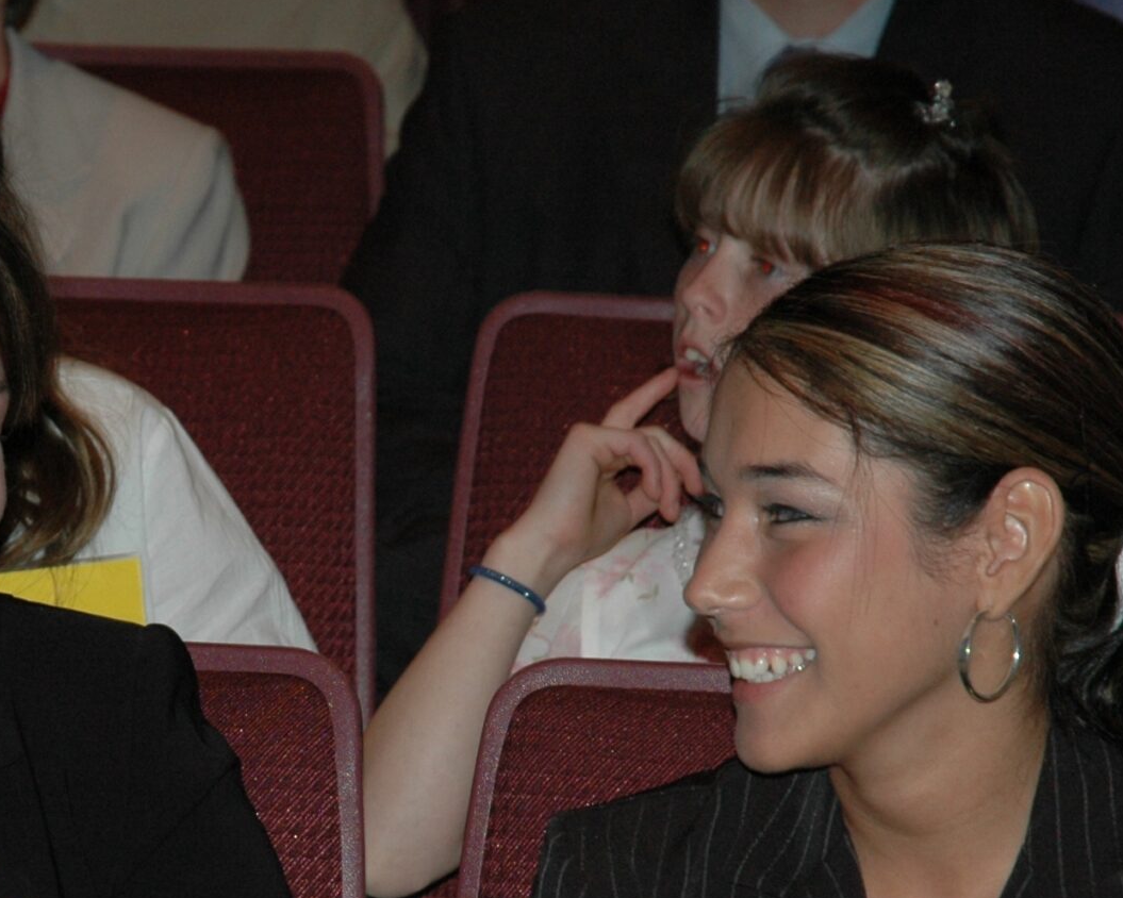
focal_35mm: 239
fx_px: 7944
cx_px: 210
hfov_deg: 8.1
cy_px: 746
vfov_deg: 6.5
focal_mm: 70
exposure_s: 1/60
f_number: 4.5
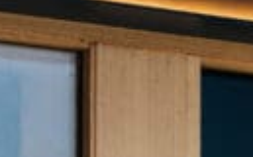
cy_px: 563
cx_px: 865
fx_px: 2958
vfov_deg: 3.0
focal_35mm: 430
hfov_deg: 4.6
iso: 100
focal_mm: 64
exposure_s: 1.3
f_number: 9
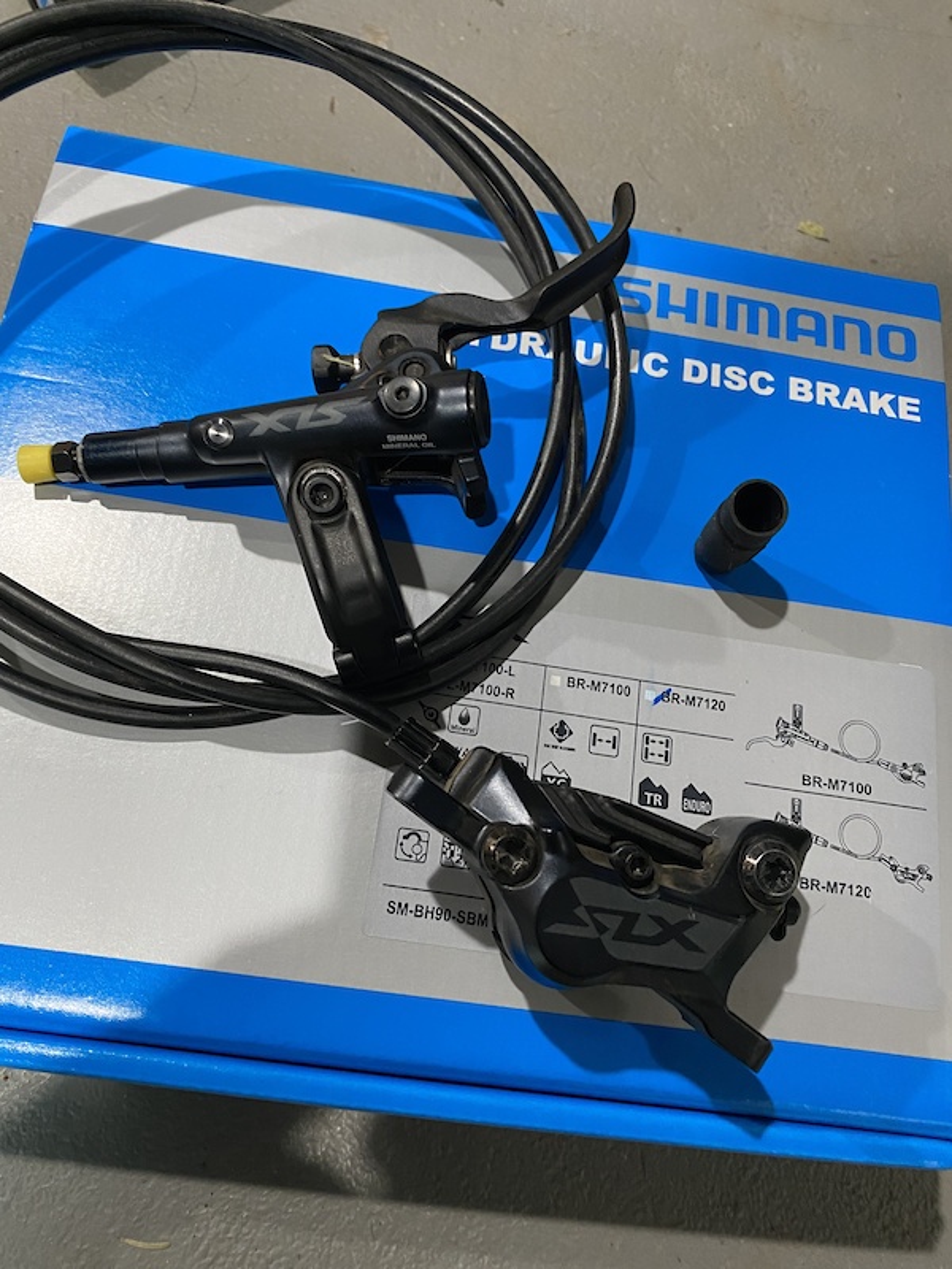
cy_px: 634
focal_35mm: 26
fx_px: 953
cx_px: 476
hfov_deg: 53.1
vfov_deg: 67.3
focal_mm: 4.25
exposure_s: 1/40
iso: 400
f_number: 1.8
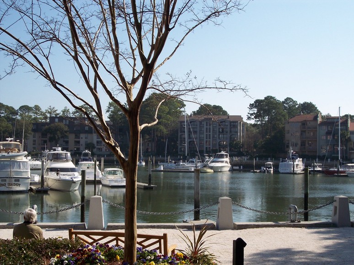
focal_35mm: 51
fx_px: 521
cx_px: 177
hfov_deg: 37.5
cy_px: 132
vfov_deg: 28.5
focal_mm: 10.7
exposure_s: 1/700
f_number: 5.6
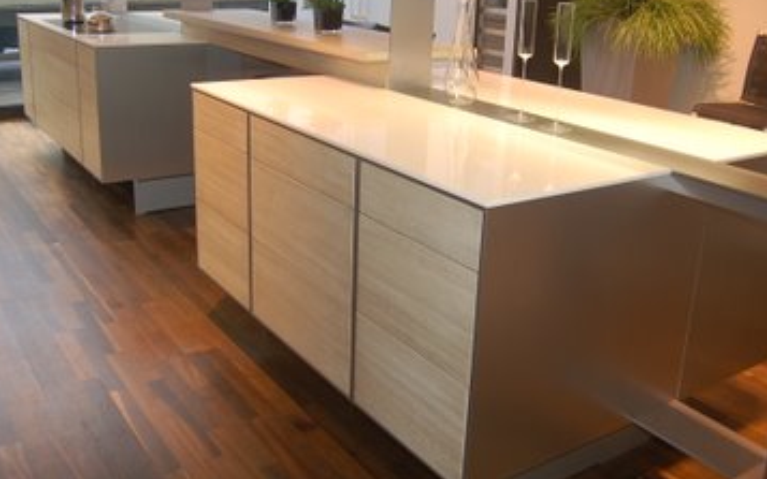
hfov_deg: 52.8
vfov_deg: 34.2
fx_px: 773
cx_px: 393
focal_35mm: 37
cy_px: 173
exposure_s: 1/60
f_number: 3.5
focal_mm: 18
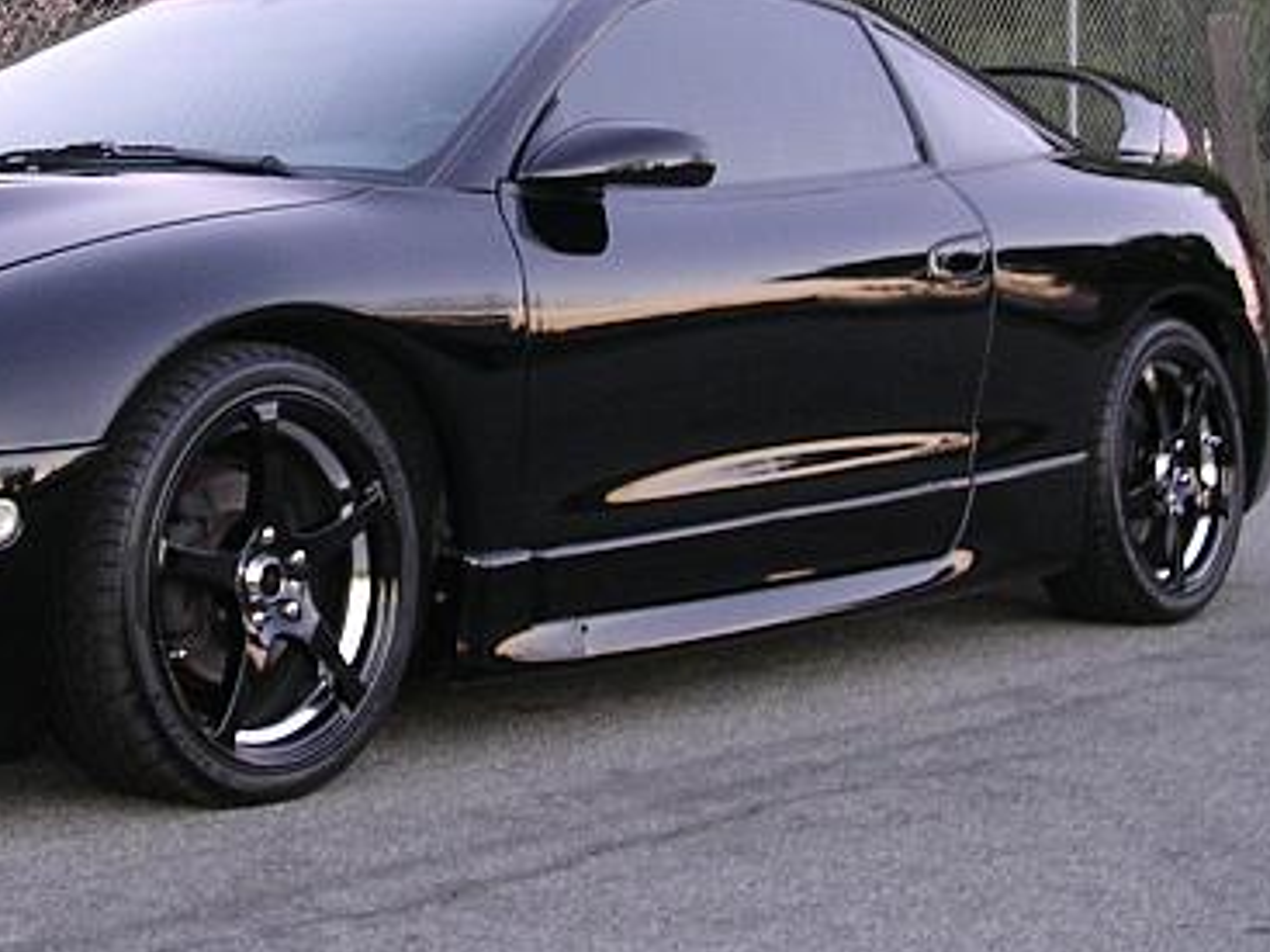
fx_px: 3007
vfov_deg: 17.9
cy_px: 237
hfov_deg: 23.5
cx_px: 284
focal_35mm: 82
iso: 166
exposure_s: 1/3.7
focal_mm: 6.6
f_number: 3
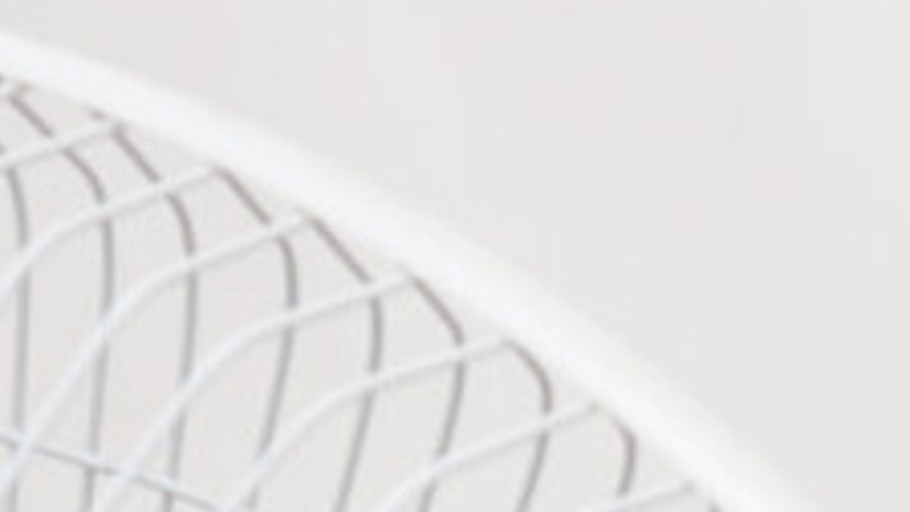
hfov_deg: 8.7
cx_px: 1377
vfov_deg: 4.9
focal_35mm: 241
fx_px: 5815
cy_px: 1235
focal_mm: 28.9
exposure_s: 1/80
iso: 200
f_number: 5.6
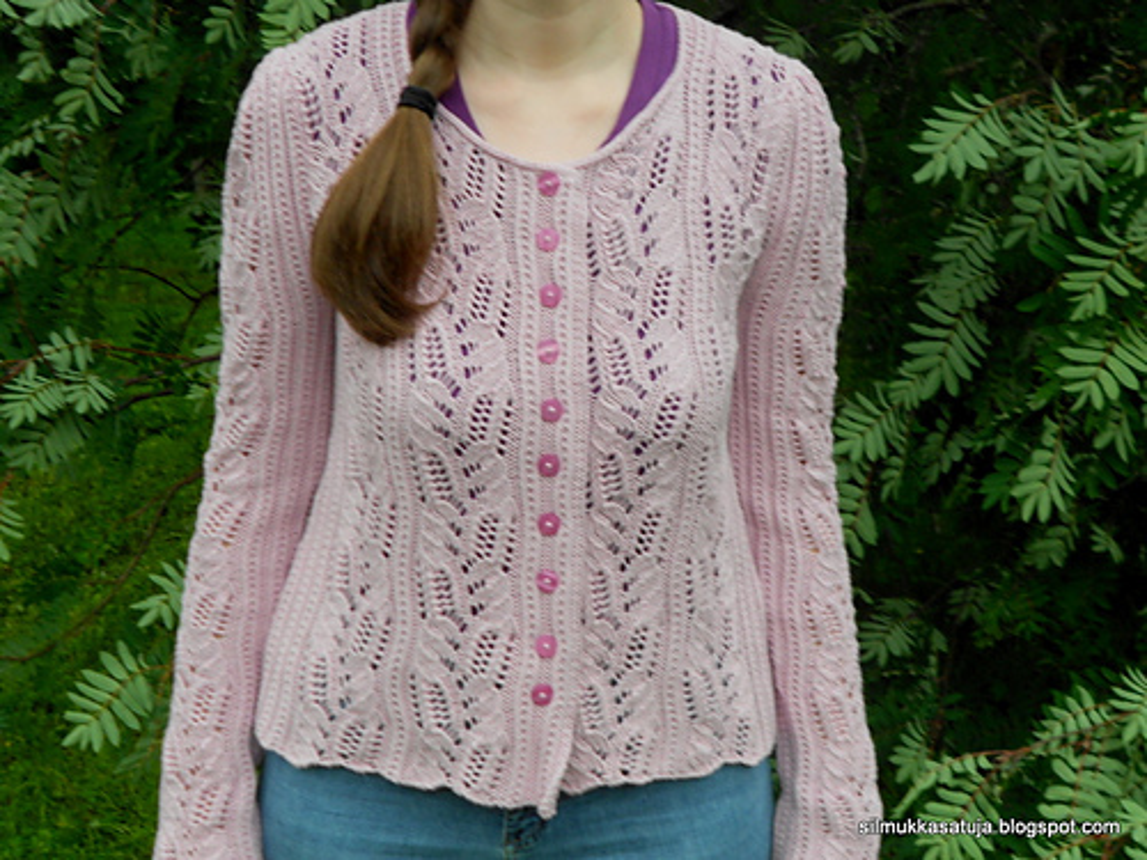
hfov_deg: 34.3
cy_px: 430
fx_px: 1856
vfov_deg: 26.1
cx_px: 574
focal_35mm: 56
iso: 80
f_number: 4.9
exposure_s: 1/50
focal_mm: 10
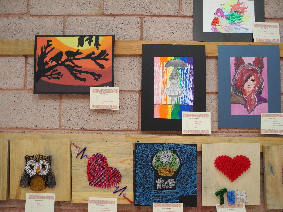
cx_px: 142
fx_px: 262
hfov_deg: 56.8
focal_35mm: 32
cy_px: 106
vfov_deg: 44.2
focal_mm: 6.8
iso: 320
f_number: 2.8
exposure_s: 1/30
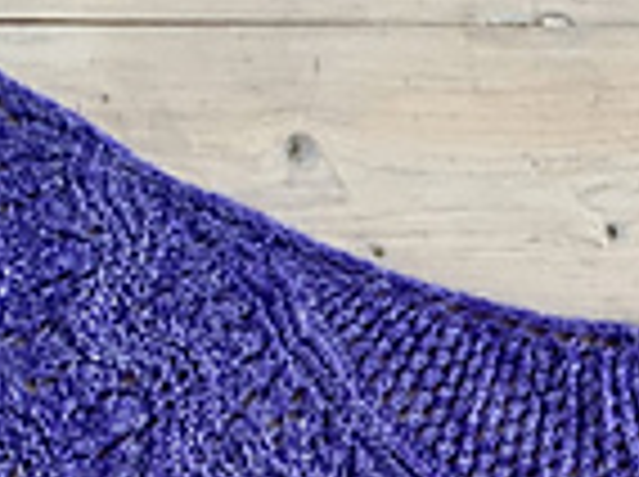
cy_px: 585
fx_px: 2156
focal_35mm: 117
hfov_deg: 16.2
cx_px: 756
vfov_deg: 12.3
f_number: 1.8
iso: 160
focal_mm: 4.25
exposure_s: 1/60
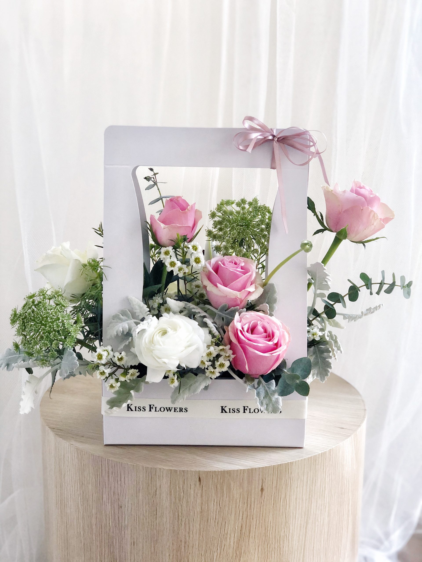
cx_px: 211
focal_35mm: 52
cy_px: 281
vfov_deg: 36.8
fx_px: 845
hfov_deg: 28.0
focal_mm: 6
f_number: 2.4
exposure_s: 1/40
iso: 100
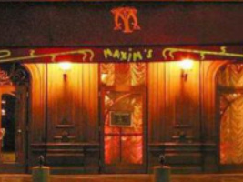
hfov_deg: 44.8
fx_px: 295
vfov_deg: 33.9
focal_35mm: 42
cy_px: 55
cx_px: 118
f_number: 3.3
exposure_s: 1/30
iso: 640
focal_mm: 4.6
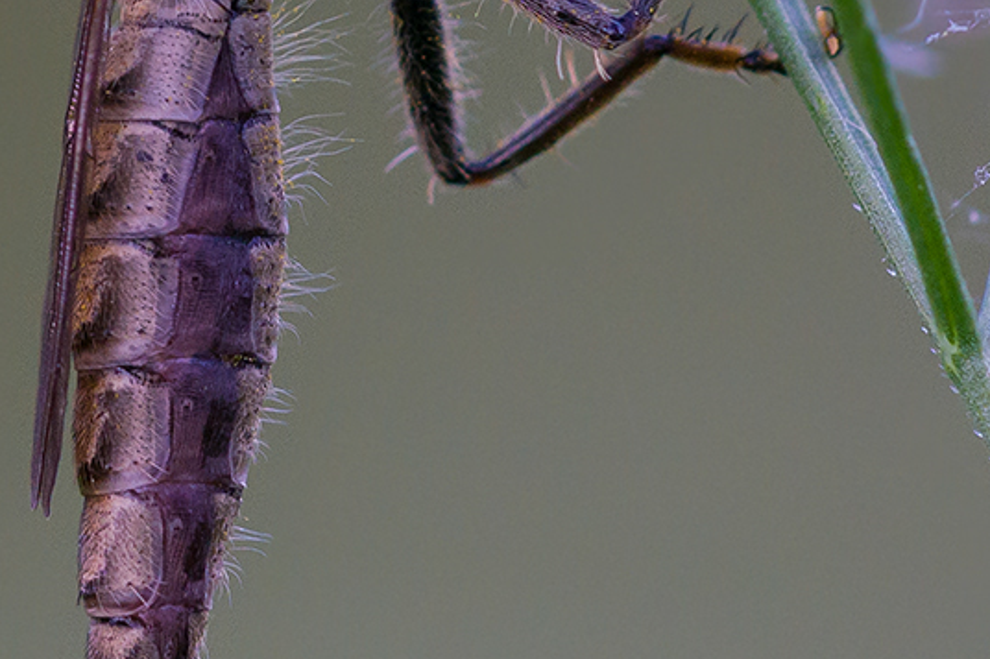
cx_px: -124
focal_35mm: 560
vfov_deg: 2.5
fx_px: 15394
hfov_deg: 3.7
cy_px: 22
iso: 800
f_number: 6.3
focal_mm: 200
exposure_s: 1/125
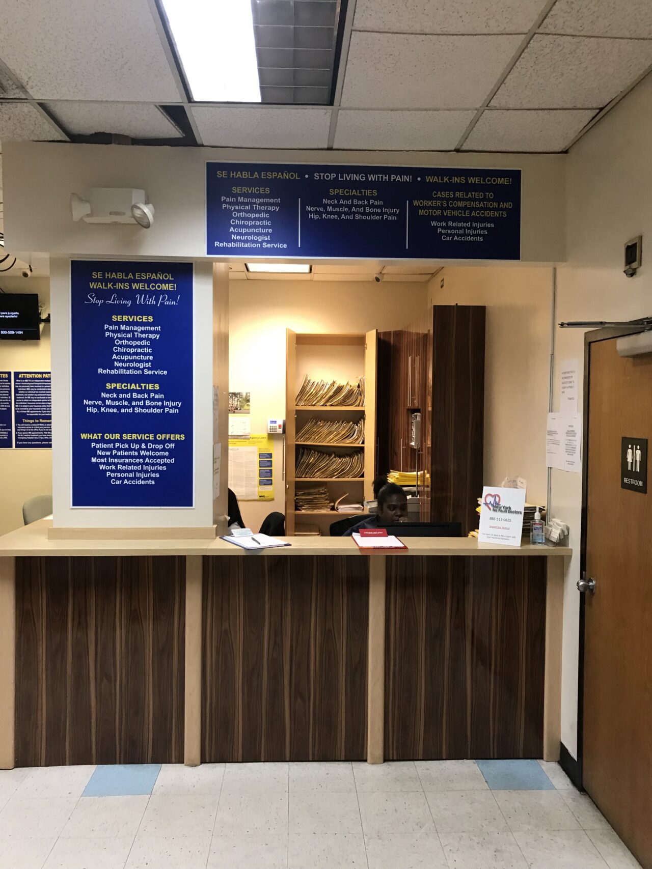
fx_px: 703
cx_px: 326
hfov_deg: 49.7
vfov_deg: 63.4
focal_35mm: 28
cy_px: 434
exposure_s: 1/15
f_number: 1.8
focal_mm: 3.99
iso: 50
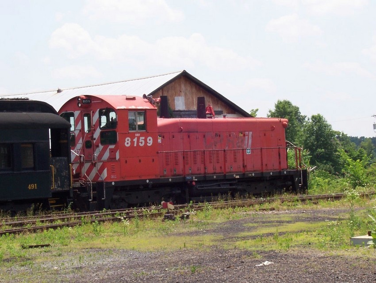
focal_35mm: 111
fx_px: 1206
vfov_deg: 13.3
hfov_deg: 17.7
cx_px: 188
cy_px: 142
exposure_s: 1/180
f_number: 9.5
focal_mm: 16.8
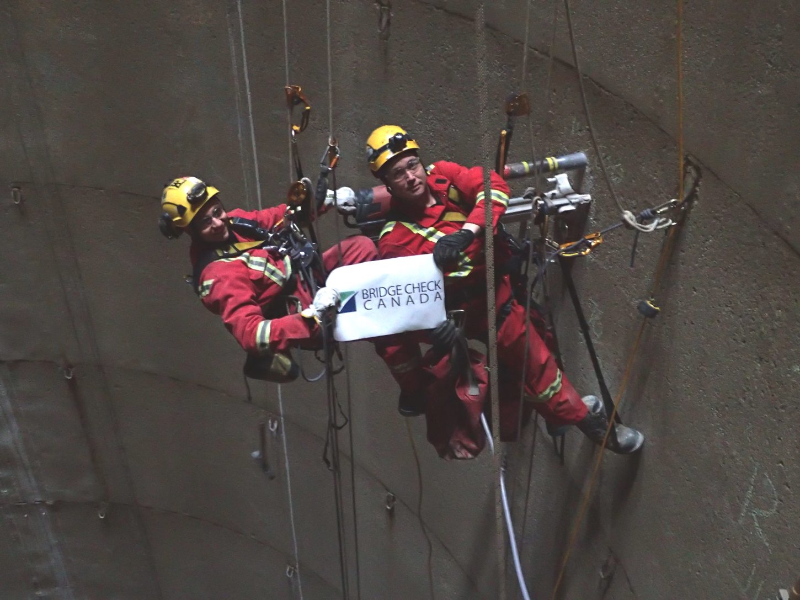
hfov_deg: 52.6
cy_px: 300
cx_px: 400
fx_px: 809
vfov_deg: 40.7
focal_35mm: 35
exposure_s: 1/8
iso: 1600
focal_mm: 6.42
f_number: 2.6
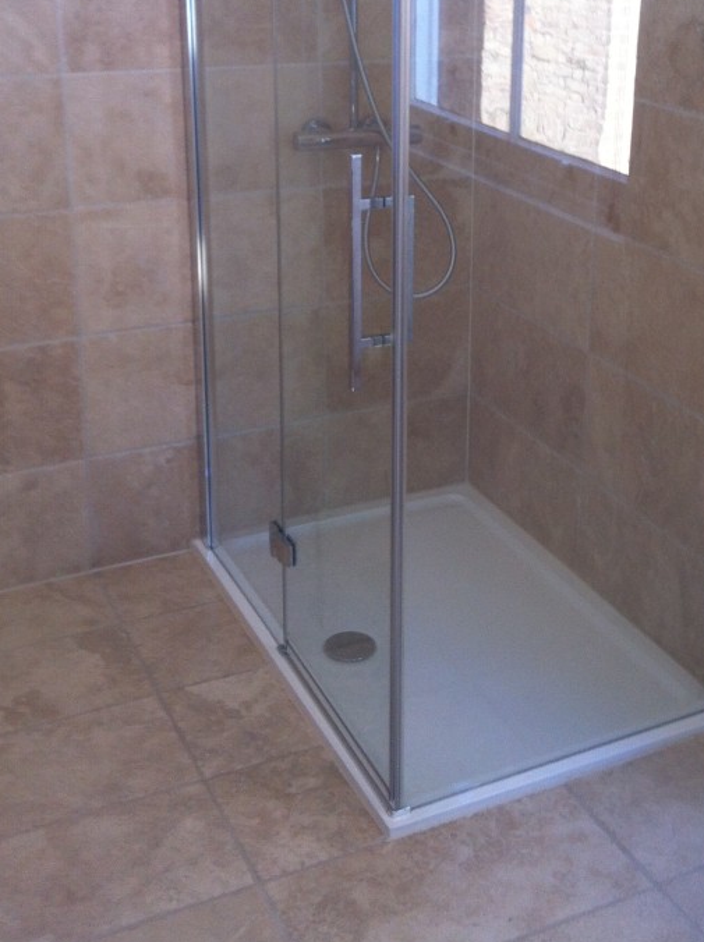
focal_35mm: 53
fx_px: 1441
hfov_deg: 27.3
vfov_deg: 35.6
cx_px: 477
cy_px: 258
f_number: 2.8
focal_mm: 3.85
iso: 80
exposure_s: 1/24
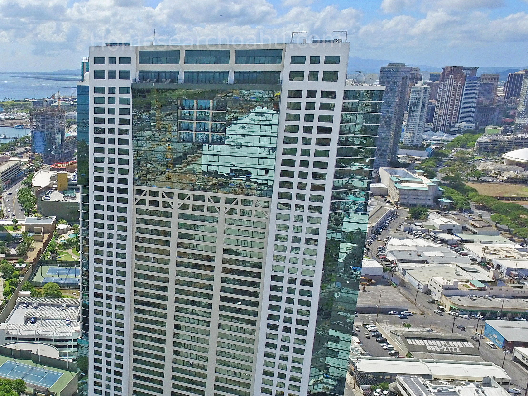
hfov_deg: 47.8
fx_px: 549
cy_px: 226
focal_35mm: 36
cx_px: 88
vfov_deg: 39.6
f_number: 2.8
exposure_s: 1/1562
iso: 100
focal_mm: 3.61
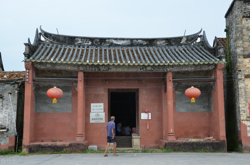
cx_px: 125
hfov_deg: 41.2
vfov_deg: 27.9
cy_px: 82
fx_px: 333
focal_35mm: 48
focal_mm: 32
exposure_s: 1/250
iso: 400
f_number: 8
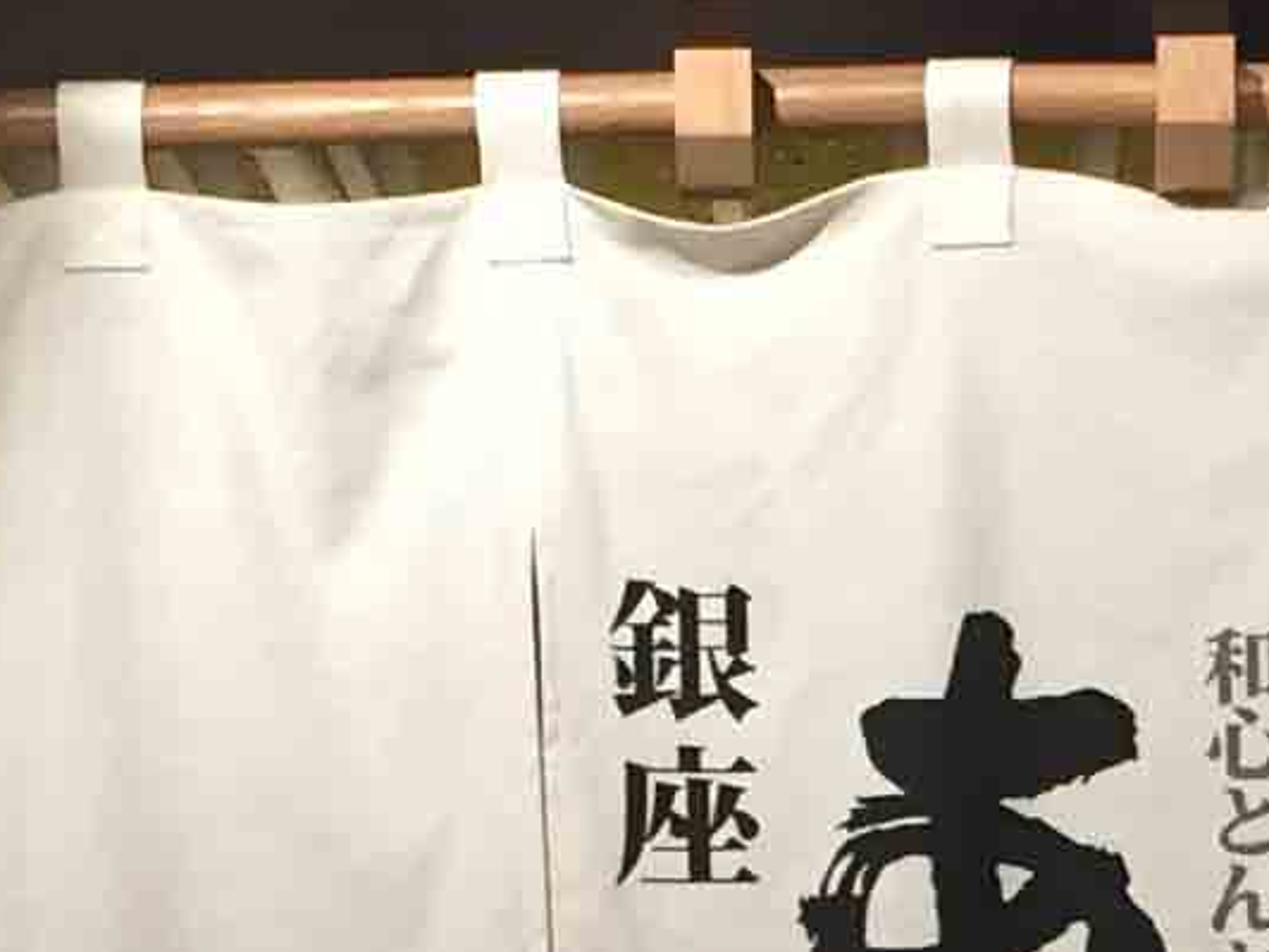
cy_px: 1577
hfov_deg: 11.1
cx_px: 885
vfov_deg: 8.1
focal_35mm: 178
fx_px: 6525
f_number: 2.2
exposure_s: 1/33
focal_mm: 4.15
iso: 100
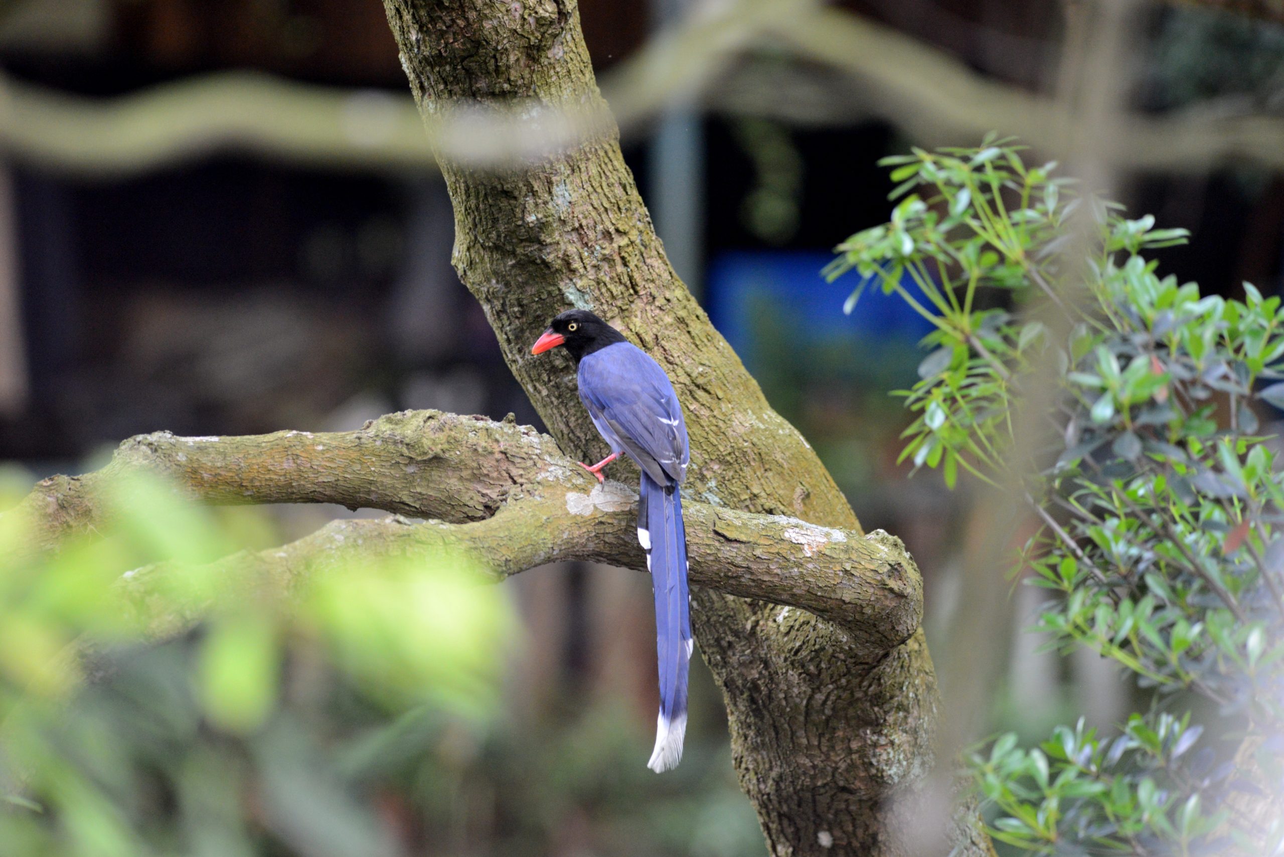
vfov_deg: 2.8
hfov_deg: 4.1
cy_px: 428
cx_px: 642
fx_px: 17839
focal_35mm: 500
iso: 3200
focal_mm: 500
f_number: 5.6
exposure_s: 1/250
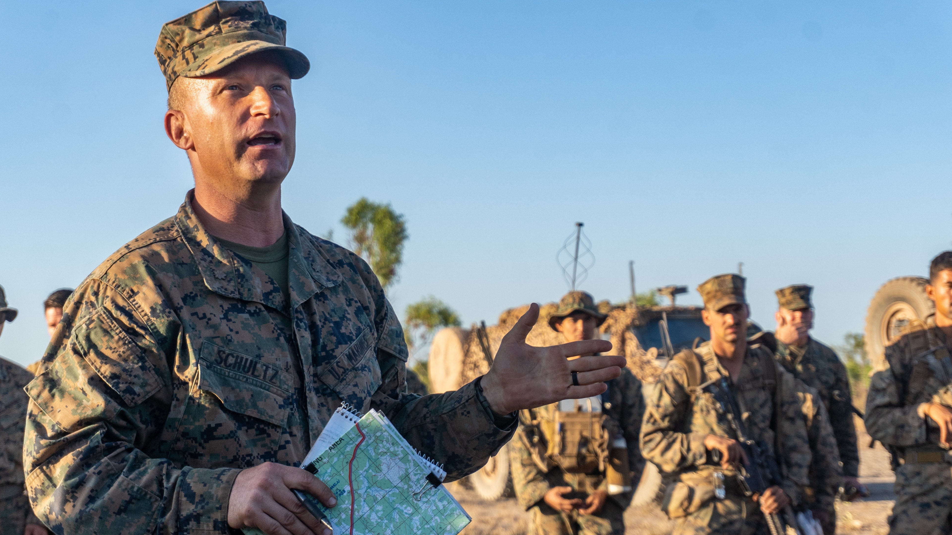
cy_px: 305
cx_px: 474
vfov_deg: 15.1
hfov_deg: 26.5
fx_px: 2019
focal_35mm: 80
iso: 320
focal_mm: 50
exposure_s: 1/800
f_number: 5.6
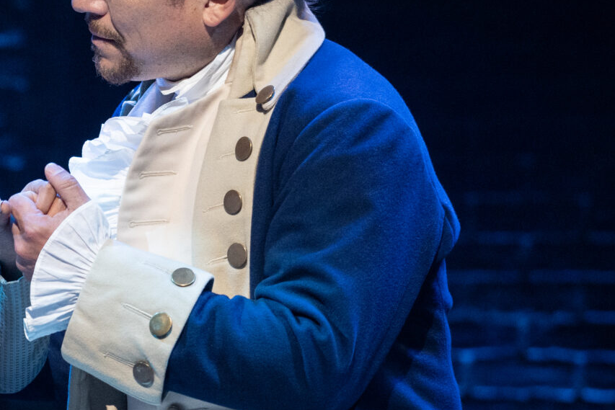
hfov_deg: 5.2
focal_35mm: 396
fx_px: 6766
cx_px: -115
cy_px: 248
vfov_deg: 3.5
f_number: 4.5
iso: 4000
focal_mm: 165
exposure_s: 1/400
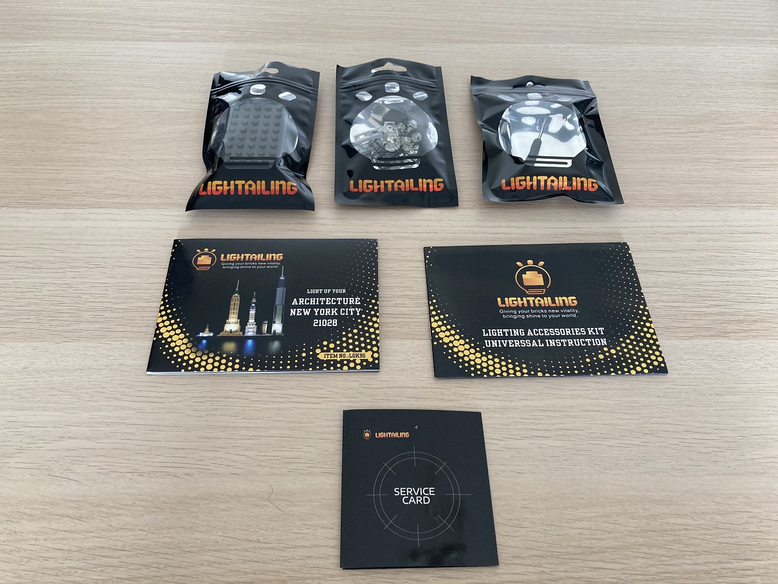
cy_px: 292
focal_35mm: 28
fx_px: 629
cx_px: 389
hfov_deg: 63.4
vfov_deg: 49.8
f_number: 1.8
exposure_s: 1/90
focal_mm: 3.99
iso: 80
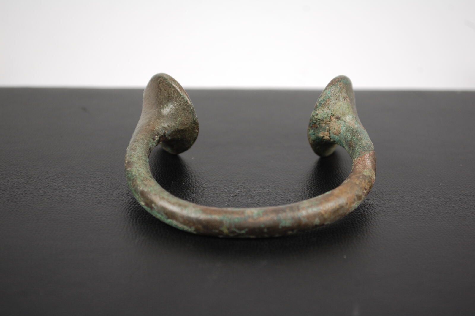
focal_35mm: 72
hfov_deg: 28.1
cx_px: 238
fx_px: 949
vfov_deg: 18.9
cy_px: 158
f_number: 5.6
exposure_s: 1/125
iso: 280
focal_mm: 48
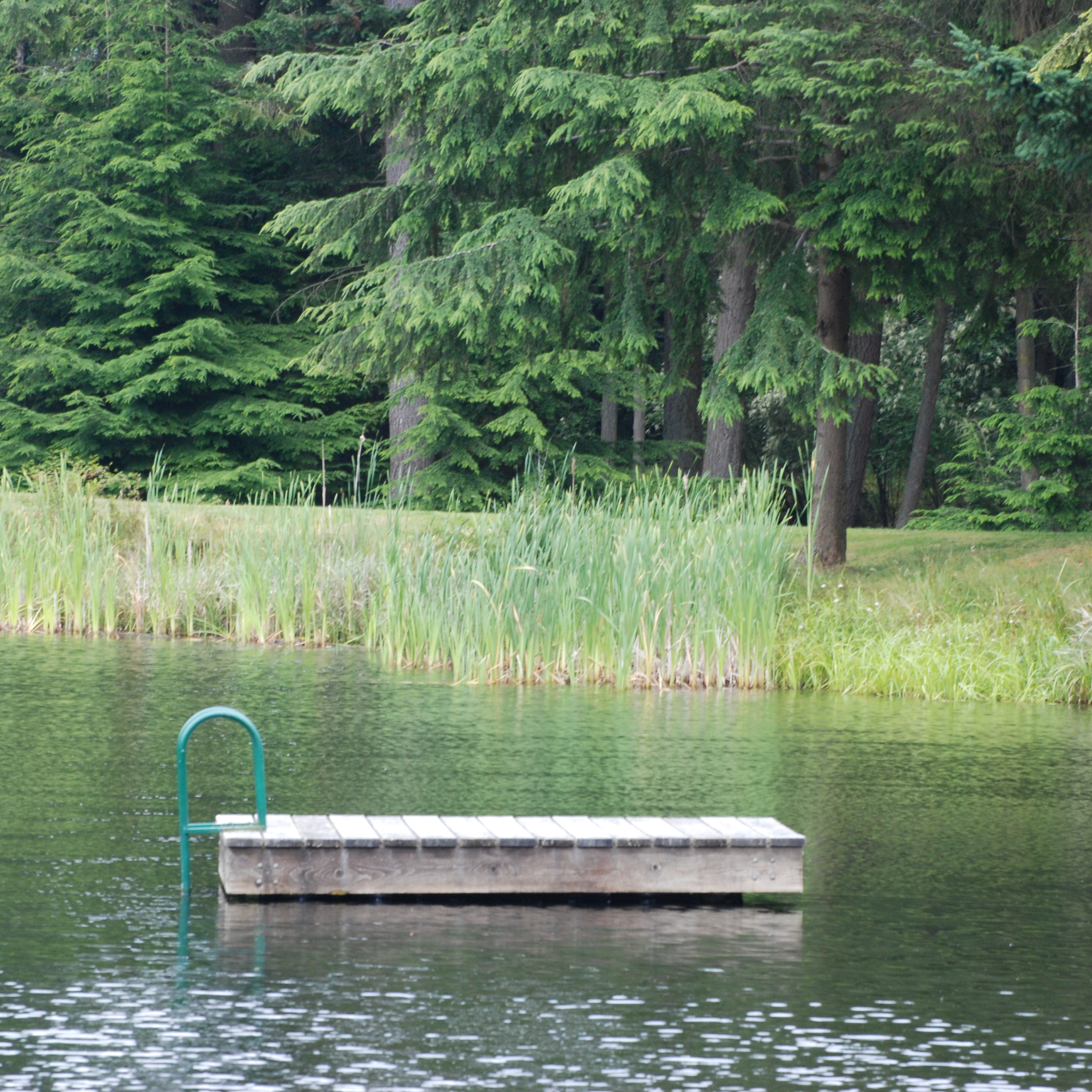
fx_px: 9565
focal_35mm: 268
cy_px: 546
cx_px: 650
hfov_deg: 6.5
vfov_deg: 6.5
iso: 400
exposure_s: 1/40
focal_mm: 140
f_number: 10
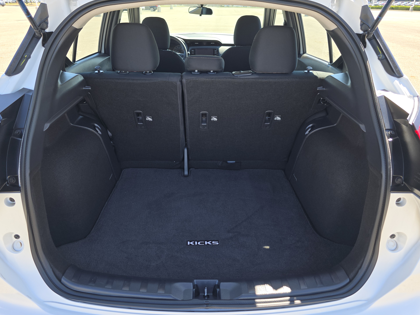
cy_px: 159
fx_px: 291
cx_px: 202
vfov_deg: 56.8
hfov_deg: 71.6
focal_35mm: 24
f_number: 1.7
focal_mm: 6.3
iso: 16
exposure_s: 1/180
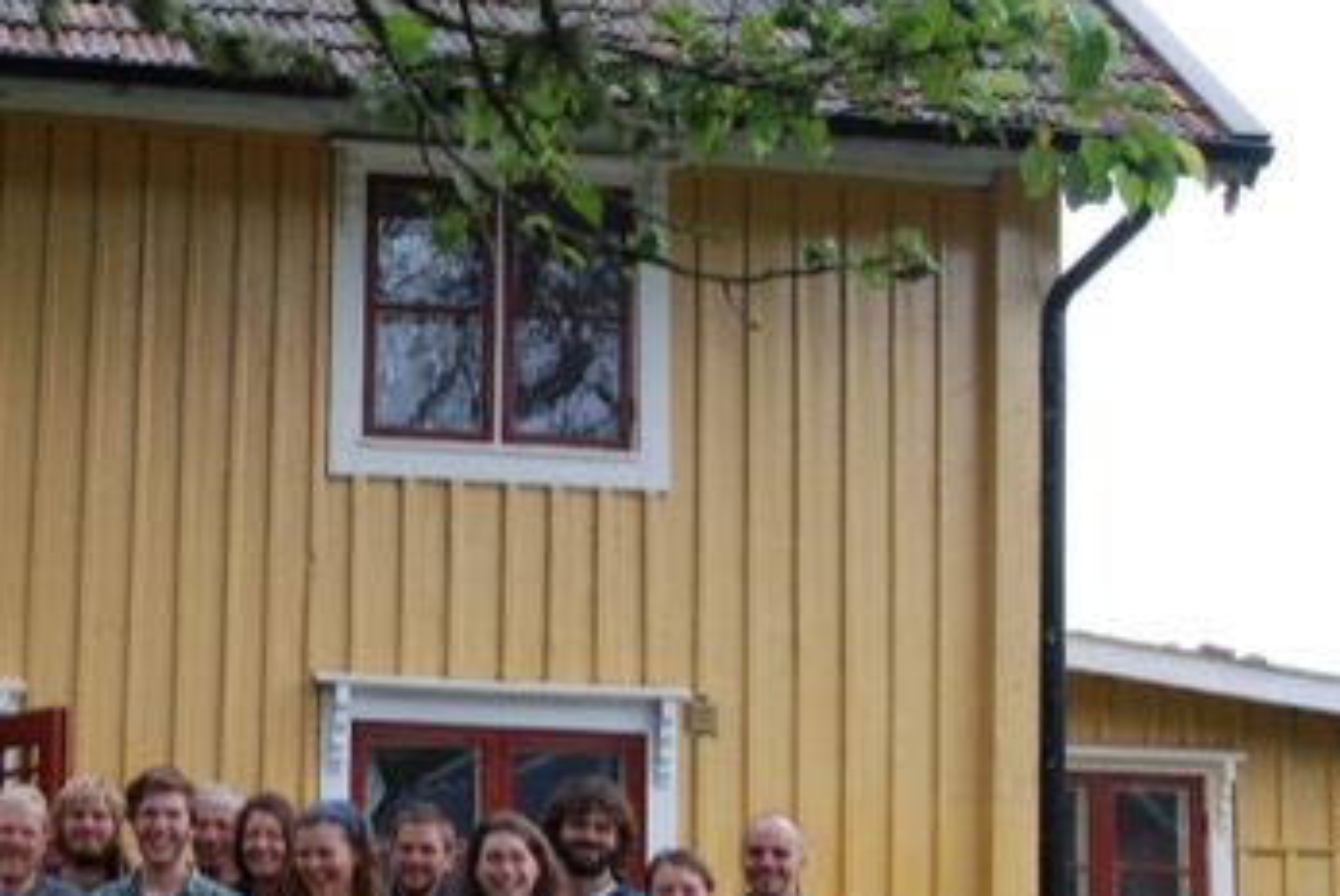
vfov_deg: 17.9
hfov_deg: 25.3
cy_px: 628
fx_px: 2831
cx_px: 0
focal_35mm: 76
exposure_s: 1/160
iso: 200
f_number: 4.5
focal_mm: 22
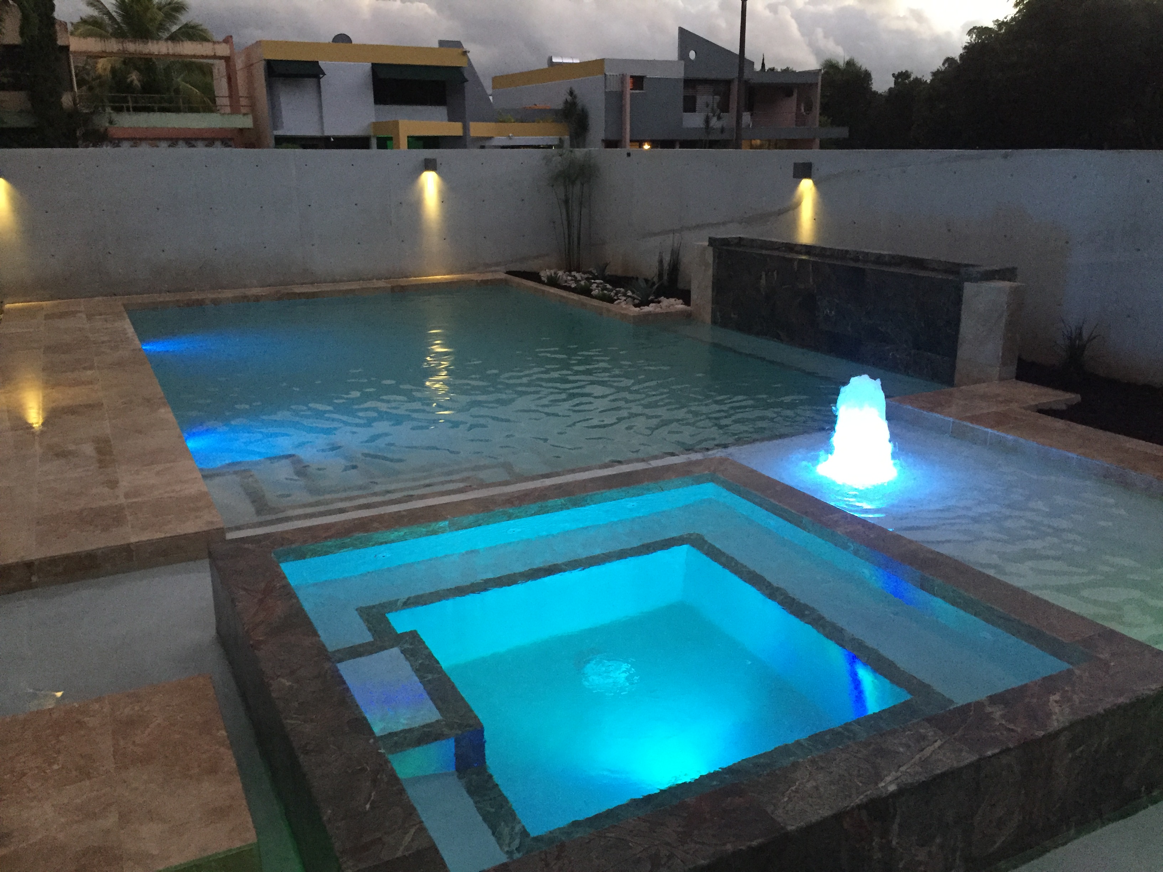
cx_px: 582
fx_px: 974
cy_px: 436
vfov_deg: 48.2
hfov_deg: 61.7
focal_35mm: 29
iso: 250
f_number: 2.2
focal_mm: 4.15
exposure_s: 1/20
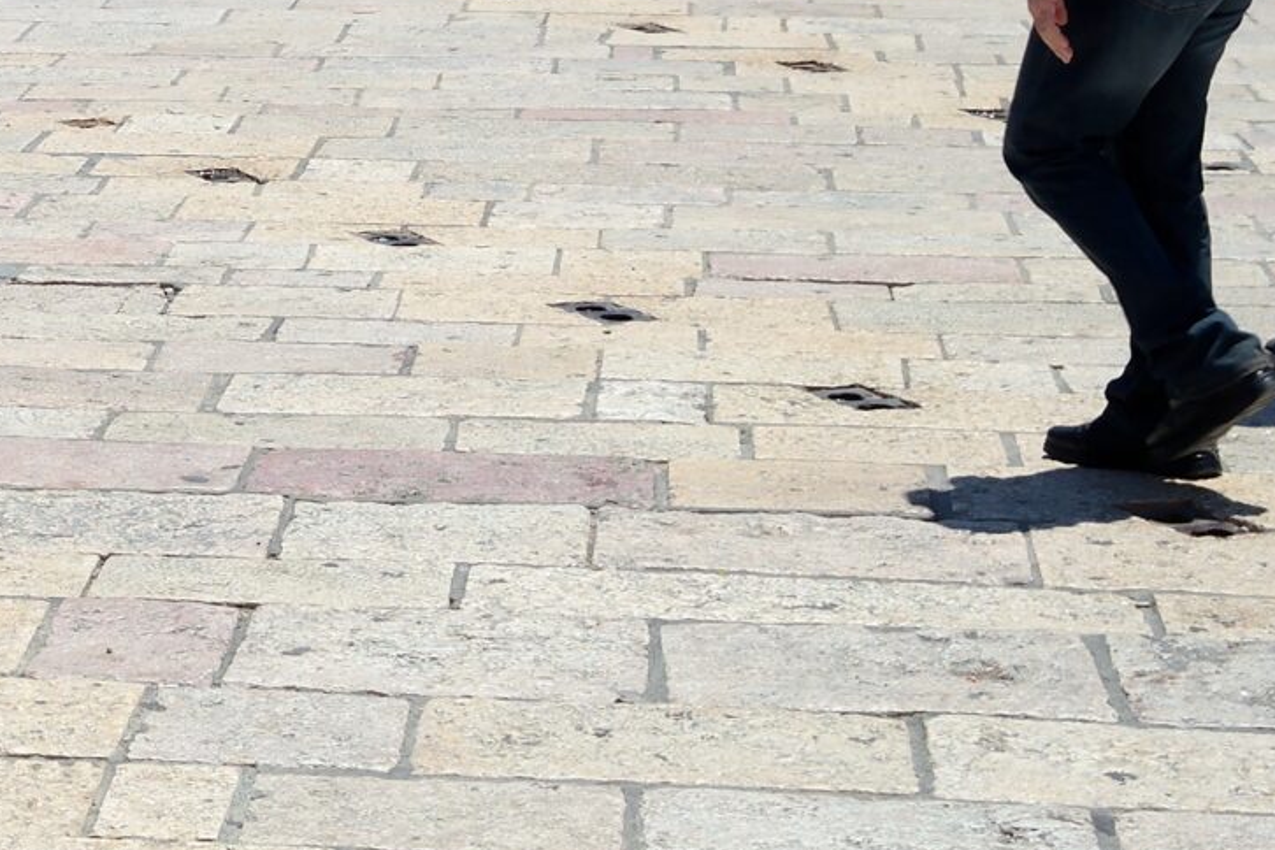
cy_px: -491
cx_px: -378
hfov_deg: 15.4
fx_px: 4498
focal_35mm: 127
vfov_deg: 10.4
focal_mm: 24
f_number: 7.1
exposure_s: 1/400
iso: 100
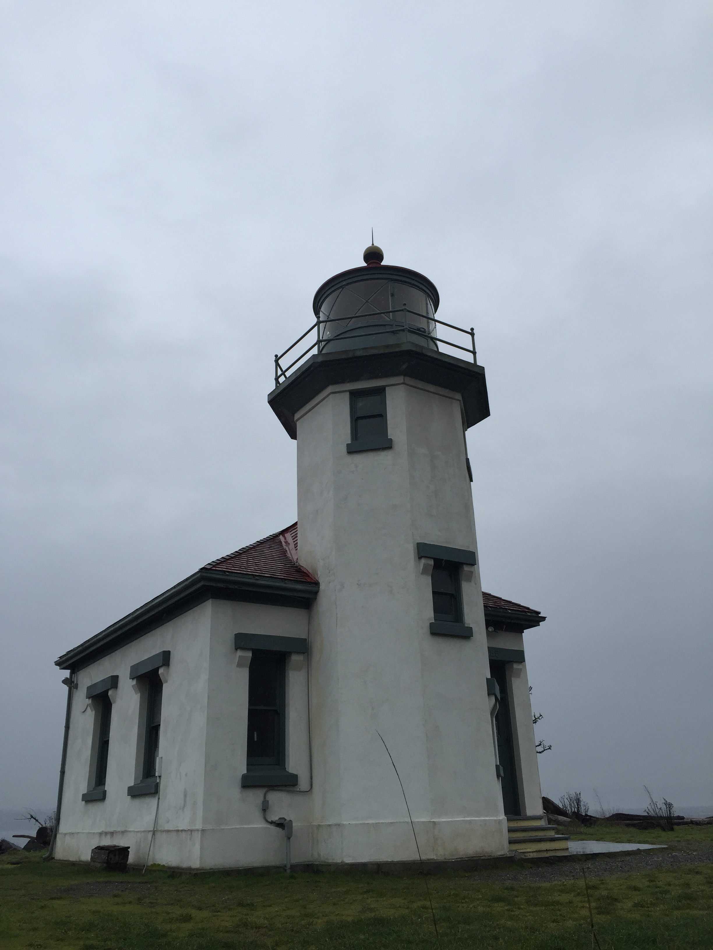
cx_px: 356
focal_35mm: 29
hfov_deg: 48.2
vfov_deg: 61.7
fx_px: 796
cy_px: 475
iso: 32
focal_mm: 4.15
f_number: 2.2
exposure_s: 1/638
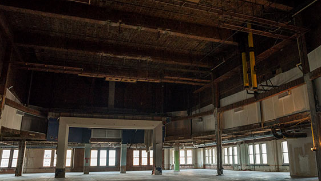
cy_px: 94
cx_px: 161
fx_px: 221
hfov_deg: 71.9
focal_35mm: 26
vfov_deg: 44.4
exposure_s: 1/125
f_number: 5.6
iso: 1250
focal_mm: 24
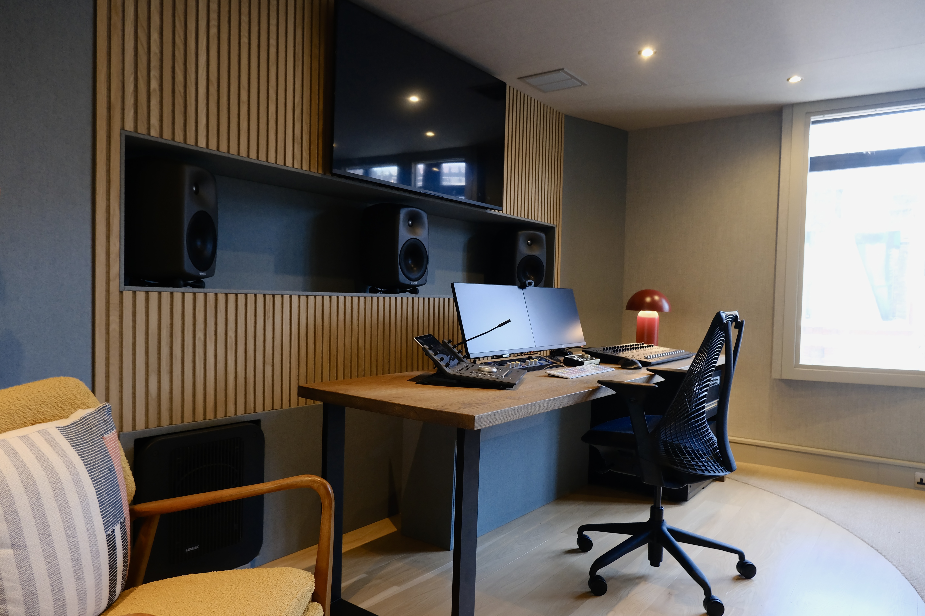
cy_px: 308
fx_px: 591
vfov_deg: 55.1
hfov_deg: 76.1
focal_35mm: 23
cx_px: 462
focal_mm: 15
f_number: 3.5
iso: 1250
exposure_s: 1/60
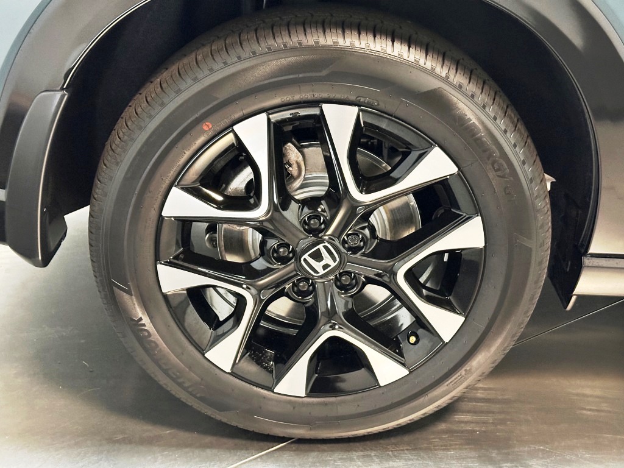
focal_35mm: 48
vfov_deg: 30.3
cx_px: 312
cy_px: 234
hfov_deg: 39.7
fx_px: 865
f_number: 1.78
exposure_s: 1/30
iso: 640
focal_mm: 6.86
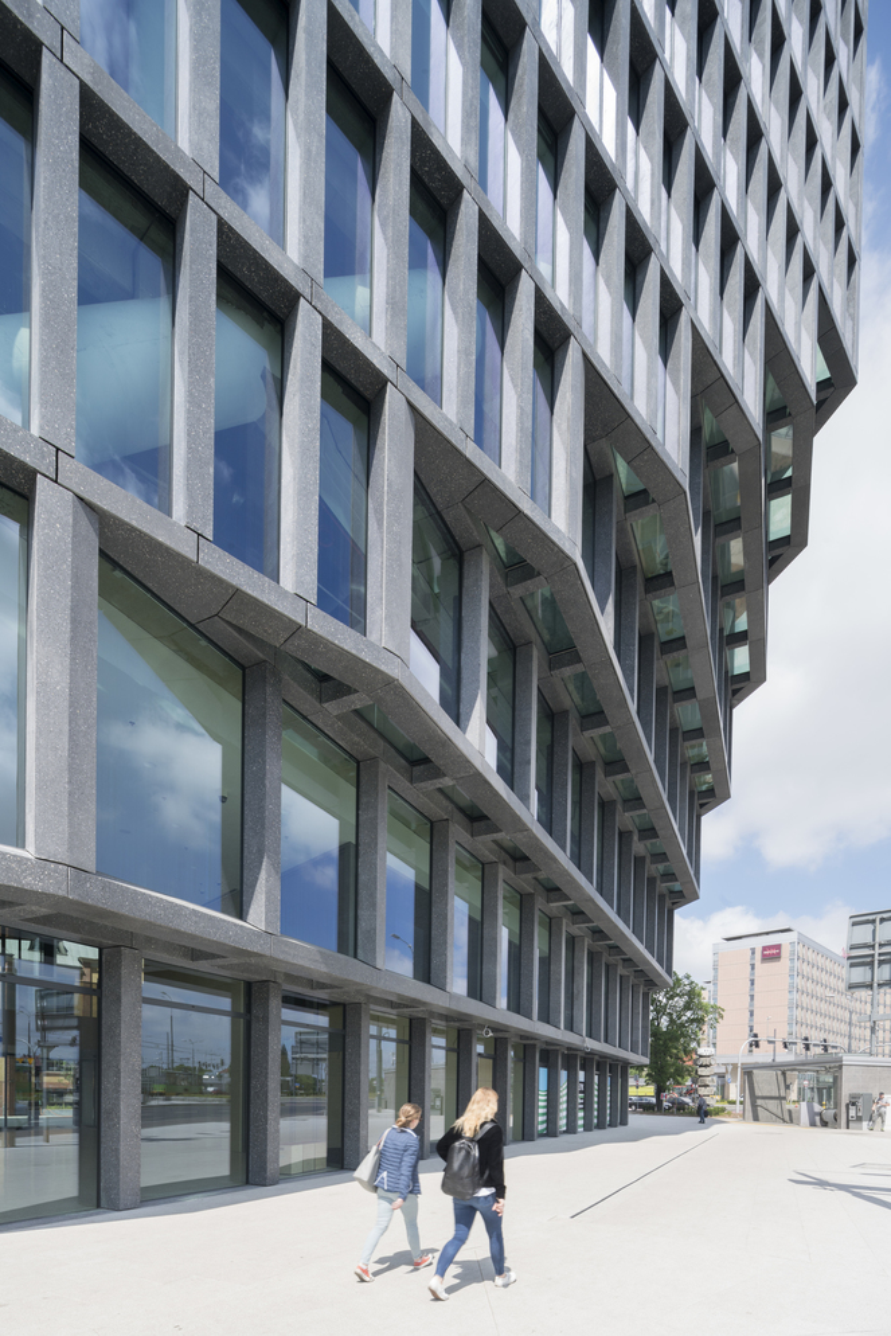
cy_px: 668
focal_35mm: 17
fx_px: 631
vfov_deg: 93.3
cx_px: 446
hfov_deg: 70.5
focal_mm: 17
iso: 200
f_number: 16
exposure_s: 1/60
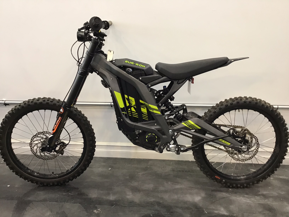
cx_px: 144
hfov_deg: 58.4
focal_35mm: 31
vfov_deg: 45.4
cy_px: 108
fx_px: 259
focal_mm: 3.3
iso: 80
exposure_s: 1/30
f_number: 2.4
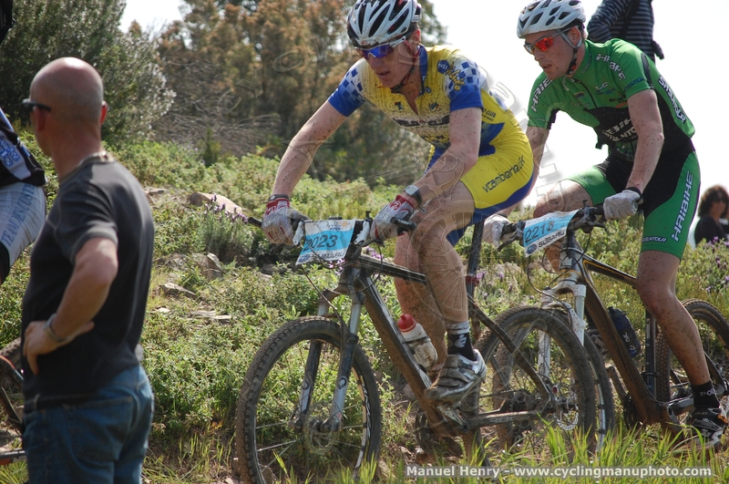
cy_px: 242
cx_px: 364
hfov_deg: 9.2
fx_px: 4550
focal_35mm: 225
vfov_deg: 6.1
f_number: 5.3
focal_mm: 150
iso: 400
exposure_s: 1/800
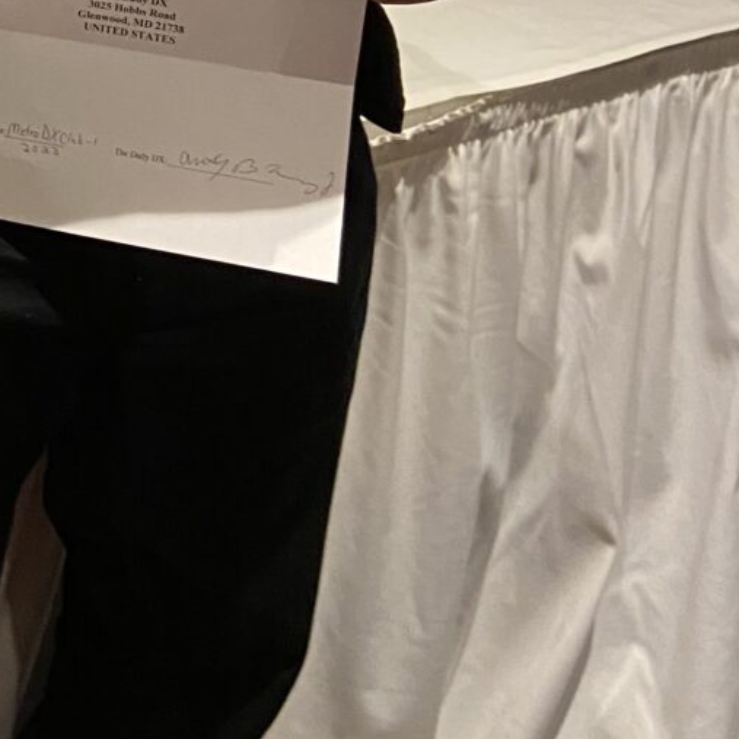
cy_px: -332
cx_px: -230
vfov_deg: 18.0
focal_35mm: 87
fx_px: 2101
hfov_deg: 18.5
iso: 250
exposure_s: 1/60
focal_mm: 4.25
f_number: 1.8
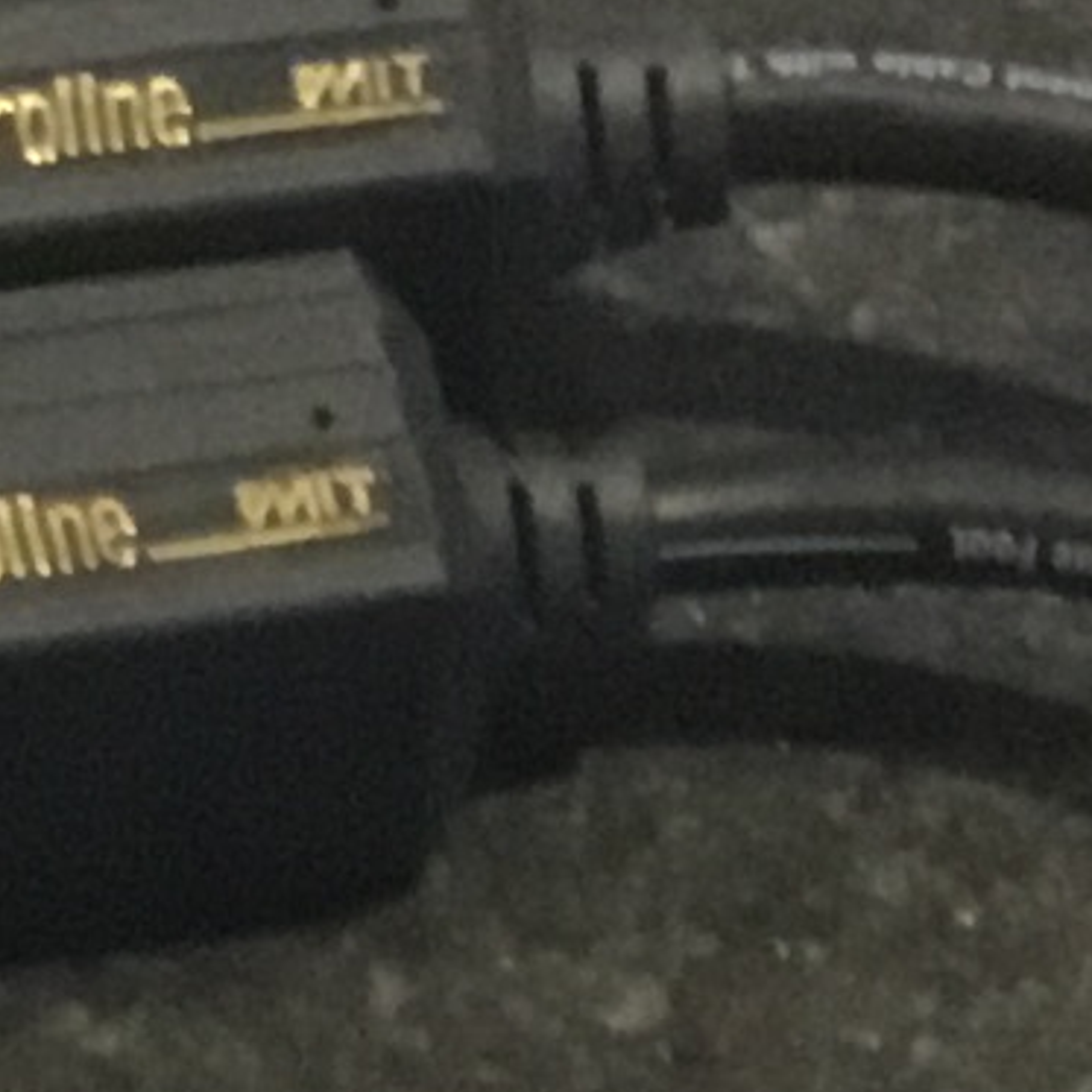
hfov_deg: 7.3
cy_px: 2611
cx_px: 135
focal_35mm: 240
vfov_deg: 6.9
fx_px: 8566
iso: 200
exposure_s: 1/17
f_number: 2.4
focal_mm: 3.3
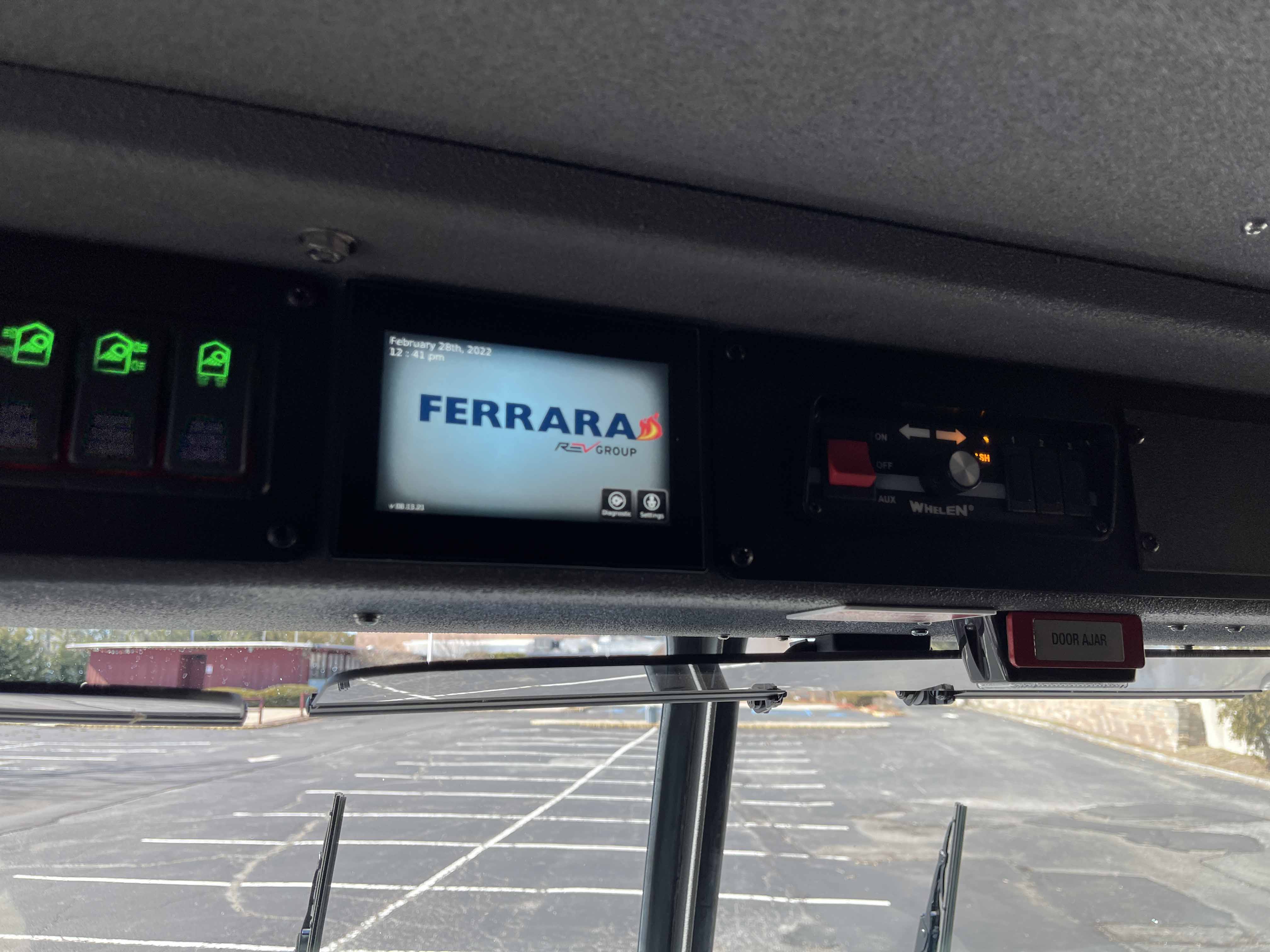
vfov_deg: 53.1
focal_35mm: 26
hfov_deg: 67.3
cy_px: 476
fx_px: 954
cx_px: 635
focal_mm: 5.1
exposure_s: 1/347
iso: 32
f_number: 1.6
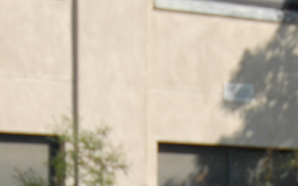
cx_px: 266
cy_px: 412
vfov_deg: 4.8
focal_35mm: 269
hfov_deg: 7.8
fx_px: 2185
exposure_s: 1/1250
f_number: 4
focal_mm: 34
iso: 200
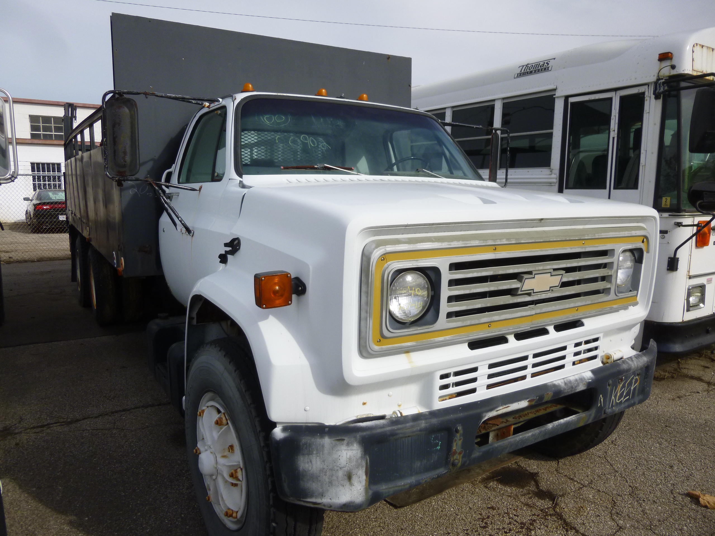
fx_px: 516
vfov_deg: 54.9
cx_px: 358
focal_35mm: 25
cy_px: 268
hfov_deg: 69.4
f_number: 3.1
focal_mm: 4.5
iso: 100
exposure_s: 1/1000
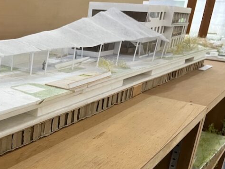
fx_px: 345
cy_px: 151
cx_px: 28
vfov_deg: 26.7
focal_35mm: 53
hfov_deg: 34.4
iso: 64
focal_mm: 3.99
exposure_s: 1/50
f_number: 1.8
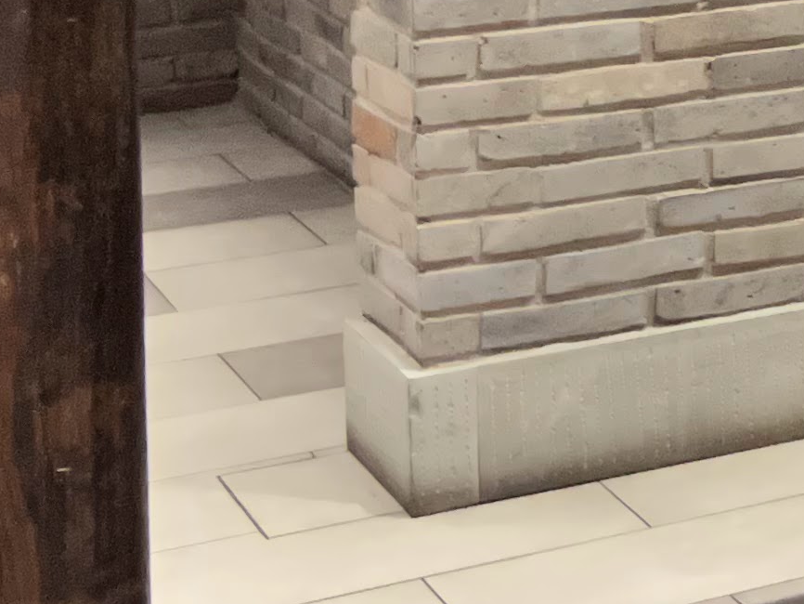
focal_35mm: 121
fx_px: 2811
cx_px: 1634
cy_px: -302
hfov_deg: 13.7
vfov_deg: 11.7
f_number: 1.5
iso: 500
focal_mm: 5.7
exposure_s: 1/50
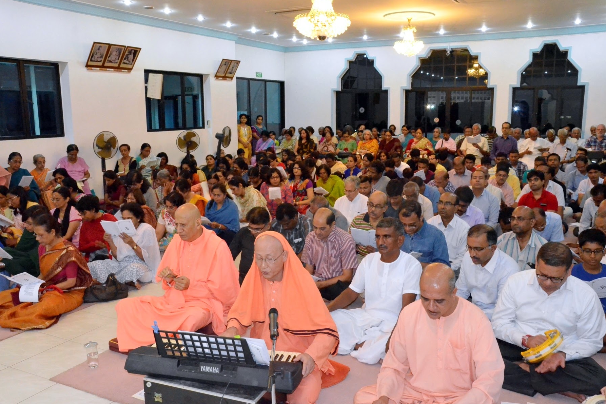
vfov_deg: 40.5
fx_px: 547
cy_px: 206
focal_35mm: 33
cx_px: 302
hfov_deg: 57.9
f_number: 8
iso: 6400
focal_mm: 21
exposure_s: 1/60
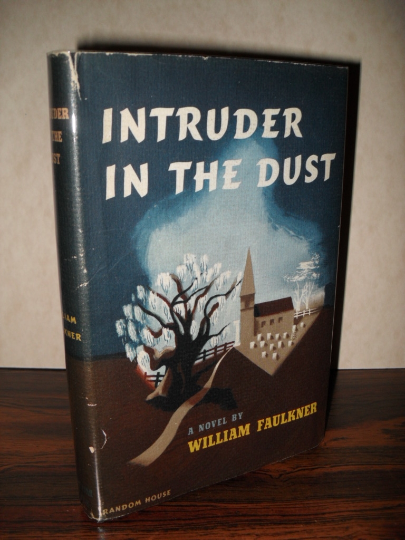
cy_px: 270
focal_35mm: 35
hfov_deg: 40.7
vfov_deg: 52.6
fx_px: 546
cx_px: 202
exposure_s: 1/45
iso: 100
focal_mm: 6.2
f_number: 8.9
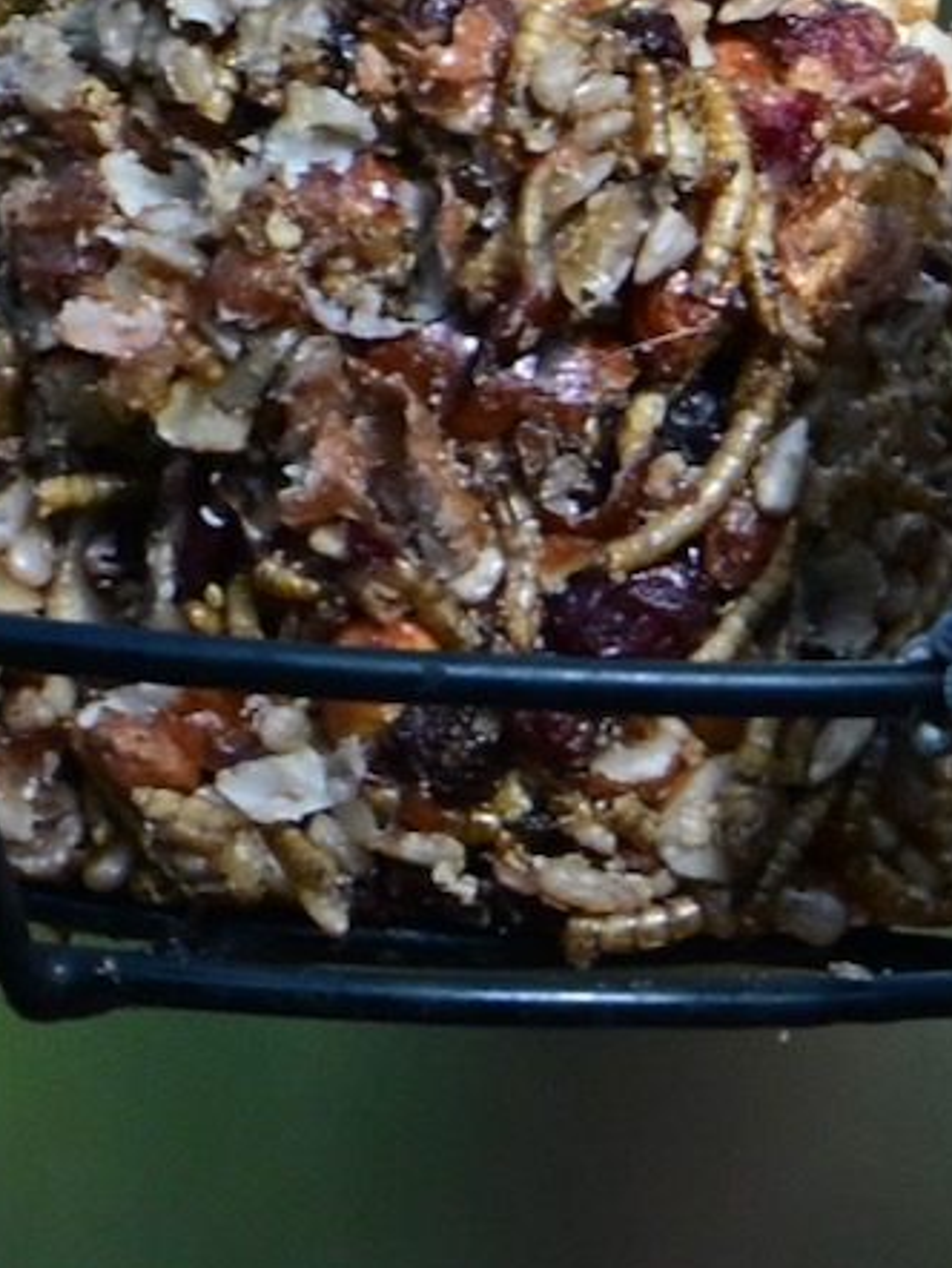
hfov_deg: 1.3
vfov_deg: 1.8
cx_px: 602
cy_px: 281
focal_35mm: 1113
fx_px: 40773
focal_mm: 400
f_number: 8
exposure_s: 1/400
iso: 2200
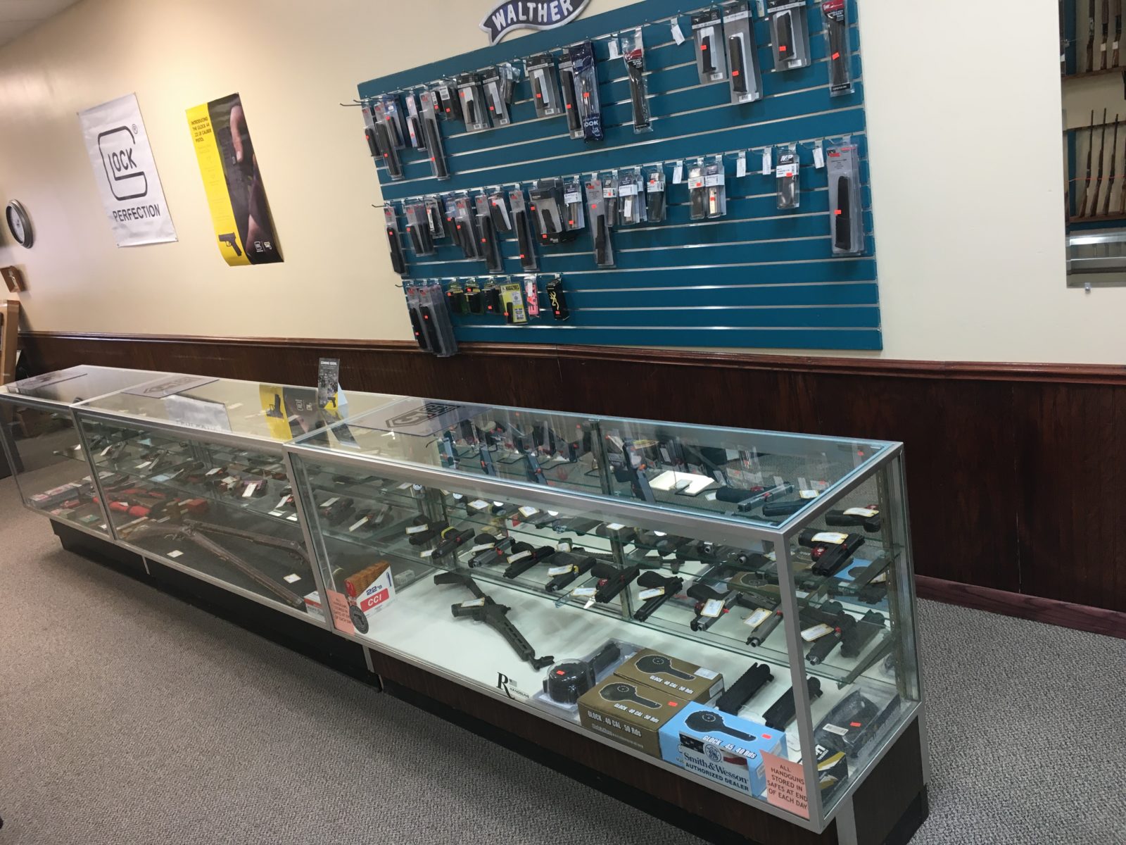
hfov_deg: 61.7
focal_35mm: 29
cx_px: 563
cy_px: 422
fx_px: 943
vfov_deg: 48.2
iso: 64
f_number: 2.2
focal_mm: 4.15
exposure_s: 1/30
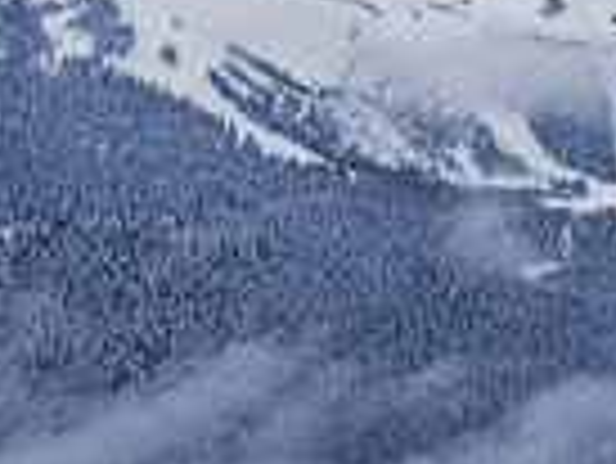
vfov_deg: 7.2
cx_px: 643
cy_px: -284
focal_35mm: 202
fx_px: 3598
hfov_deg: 9.7
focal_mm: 5.56
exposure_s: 5
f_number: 1.6
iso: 50
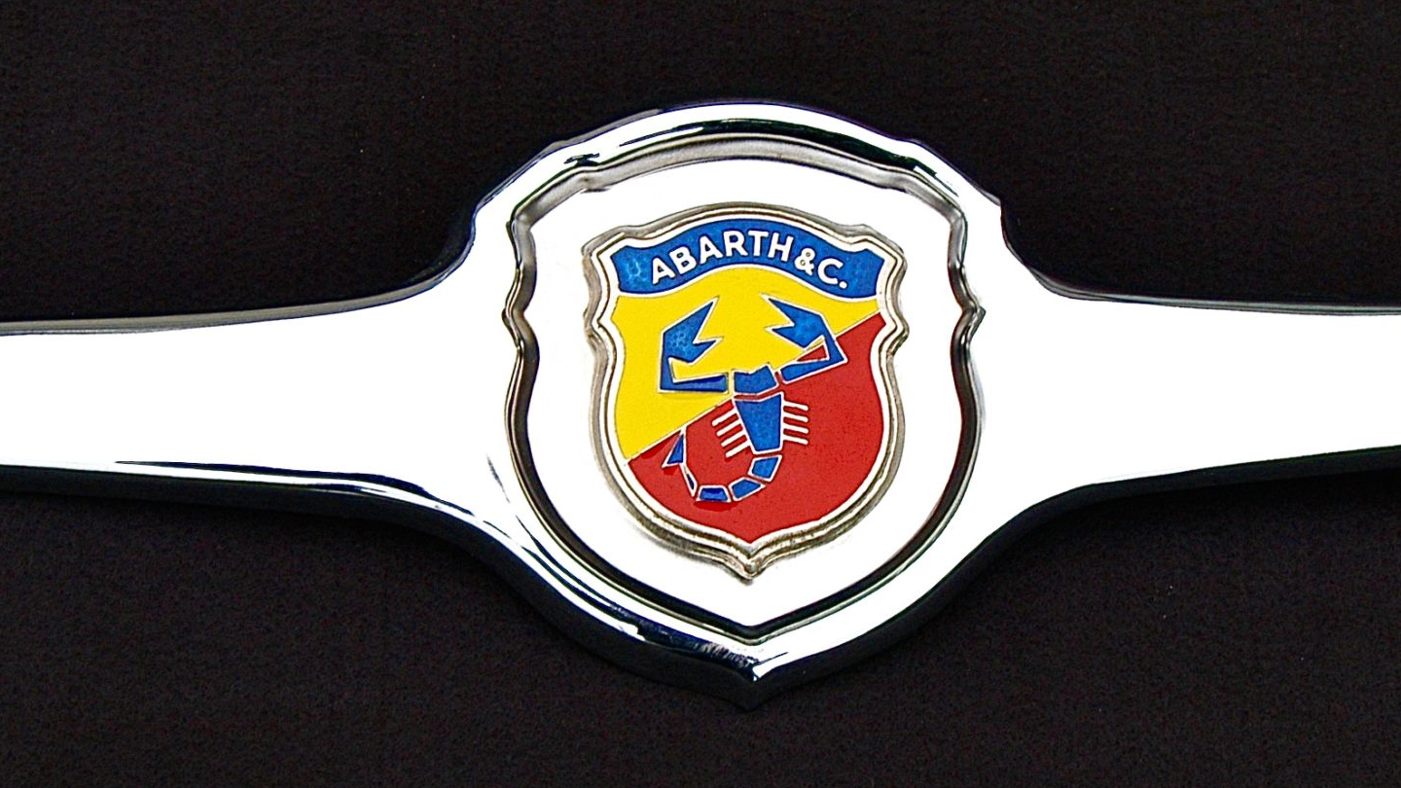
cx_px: 728
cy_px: 376
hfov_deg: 26.2
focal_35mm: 81
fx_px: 3006
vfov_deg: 14.9
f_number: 7.1
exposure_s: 1/180
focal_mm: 29
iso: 400
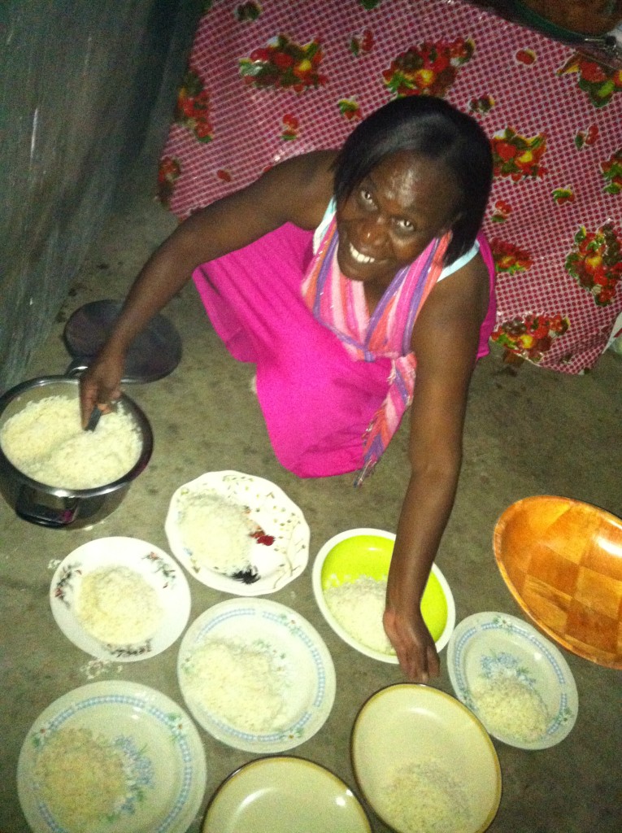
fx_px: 841
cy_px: 416
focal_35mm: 35
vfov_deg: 52.7
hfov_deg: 40.6
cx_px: 311
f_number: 2.8
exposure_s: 1/15
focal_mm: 3.85
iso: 800
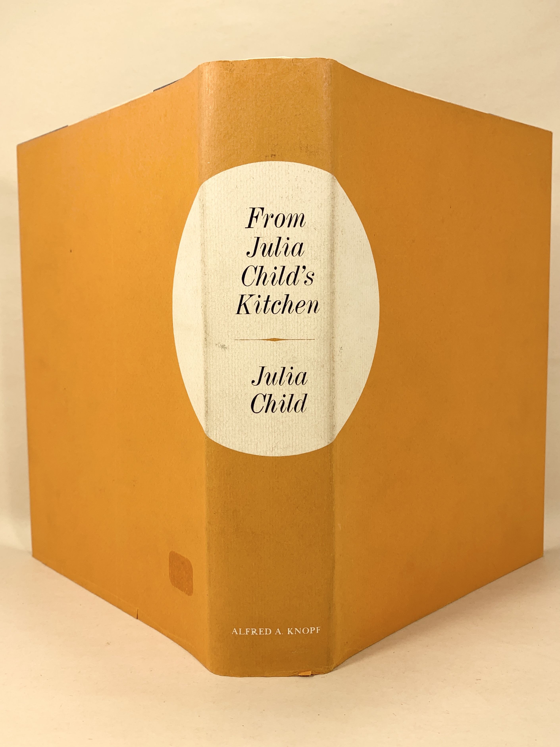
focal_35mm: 26
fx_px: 561
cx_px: 280
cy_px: 374
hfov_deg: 53.1
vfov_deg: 67.3
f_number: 1.8
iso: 25
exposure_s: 1/163
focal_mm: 4.25
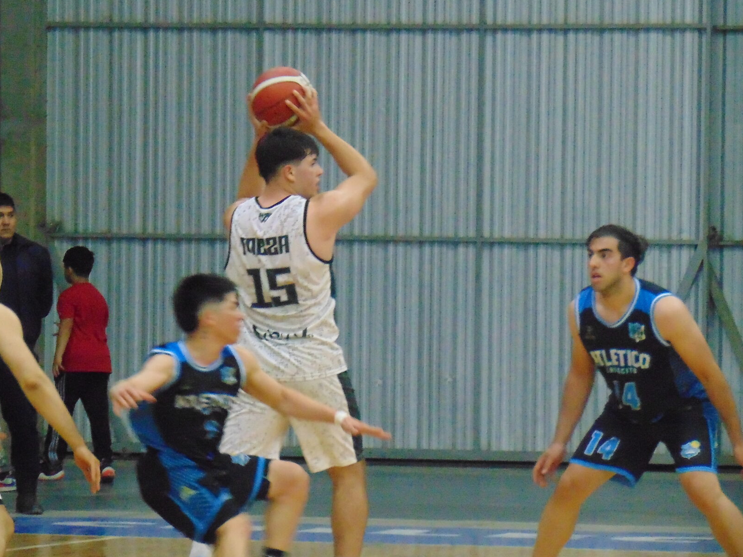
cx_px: 293
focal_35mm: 318
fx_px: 6827
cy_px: 251
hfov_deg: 6.2
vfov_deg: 4.7
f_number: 4.1
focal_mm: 44.9
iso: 800
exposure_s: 1/125
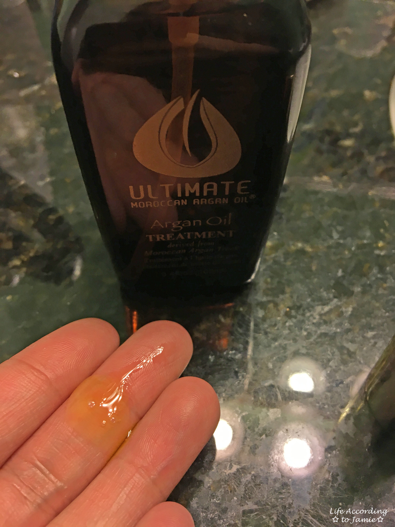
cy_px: 264
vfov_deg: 61.7
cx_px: 198
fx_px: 441
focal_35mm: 29
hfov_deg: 48.2
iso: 50
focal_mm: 4.15
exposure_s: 1/30
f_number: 2.2
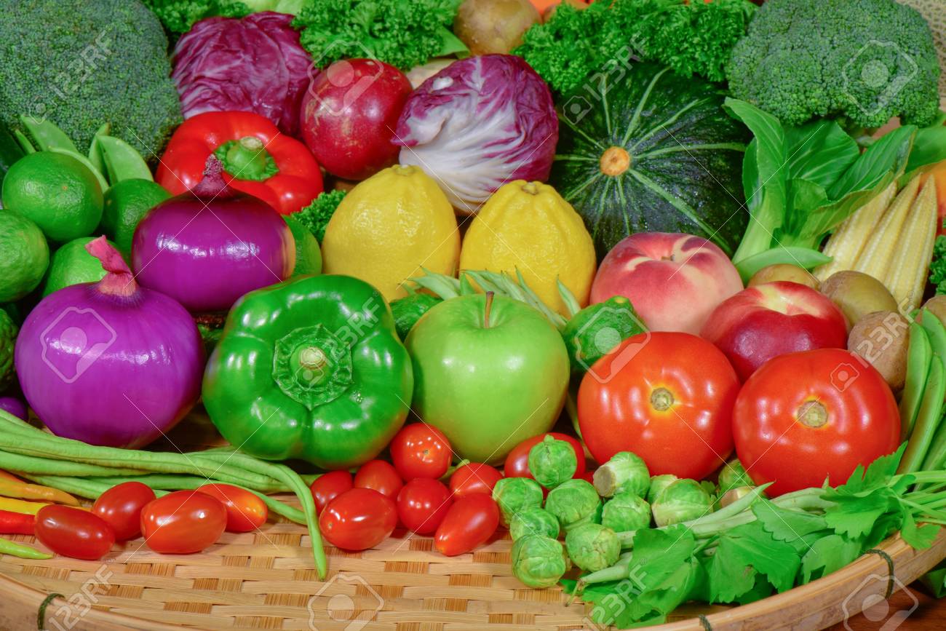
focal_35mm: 105
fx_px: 2759
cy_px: 316
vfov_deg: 13.0
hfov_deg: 19.5
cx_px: 473
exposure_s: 3
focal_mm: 105
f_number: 18
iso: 200
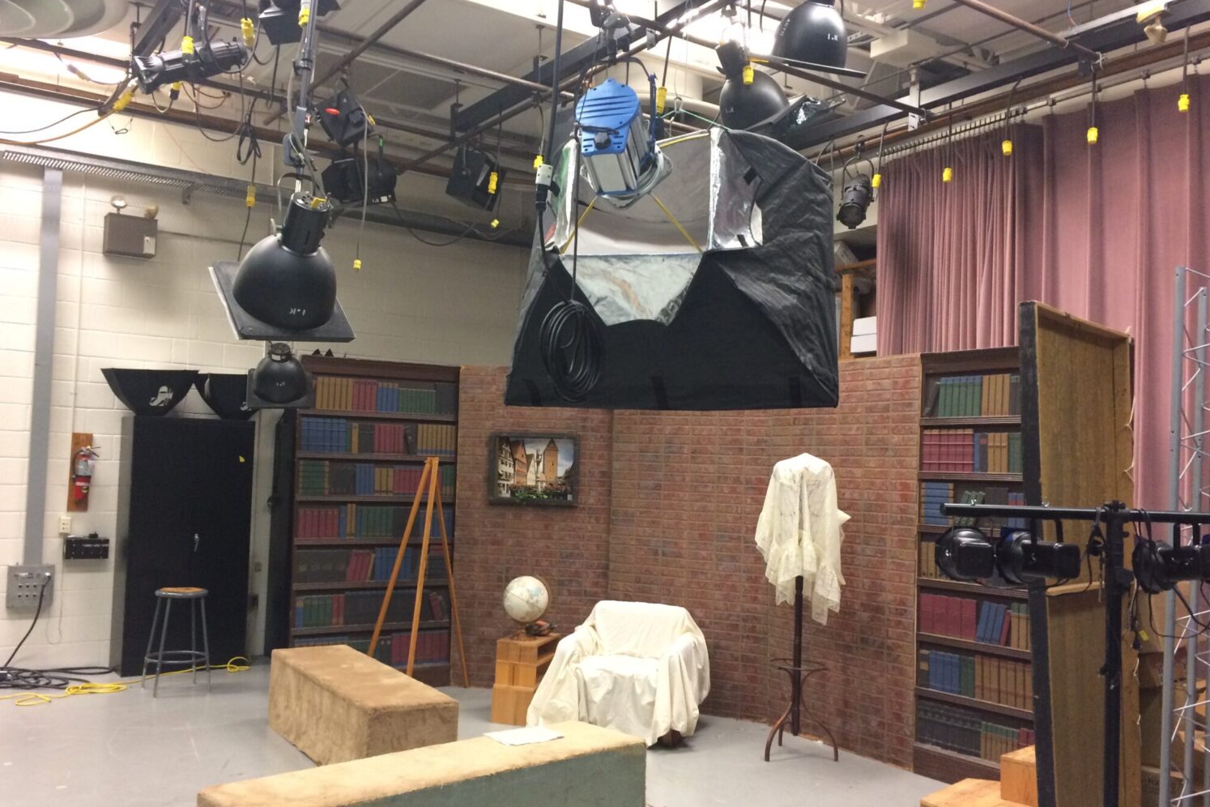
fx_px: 1042
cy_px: 418
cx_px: 590
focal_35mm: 31
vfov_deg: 42.3
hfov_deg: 60.3
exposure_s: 1/30
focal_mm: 4.15
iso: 160
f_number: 2.2
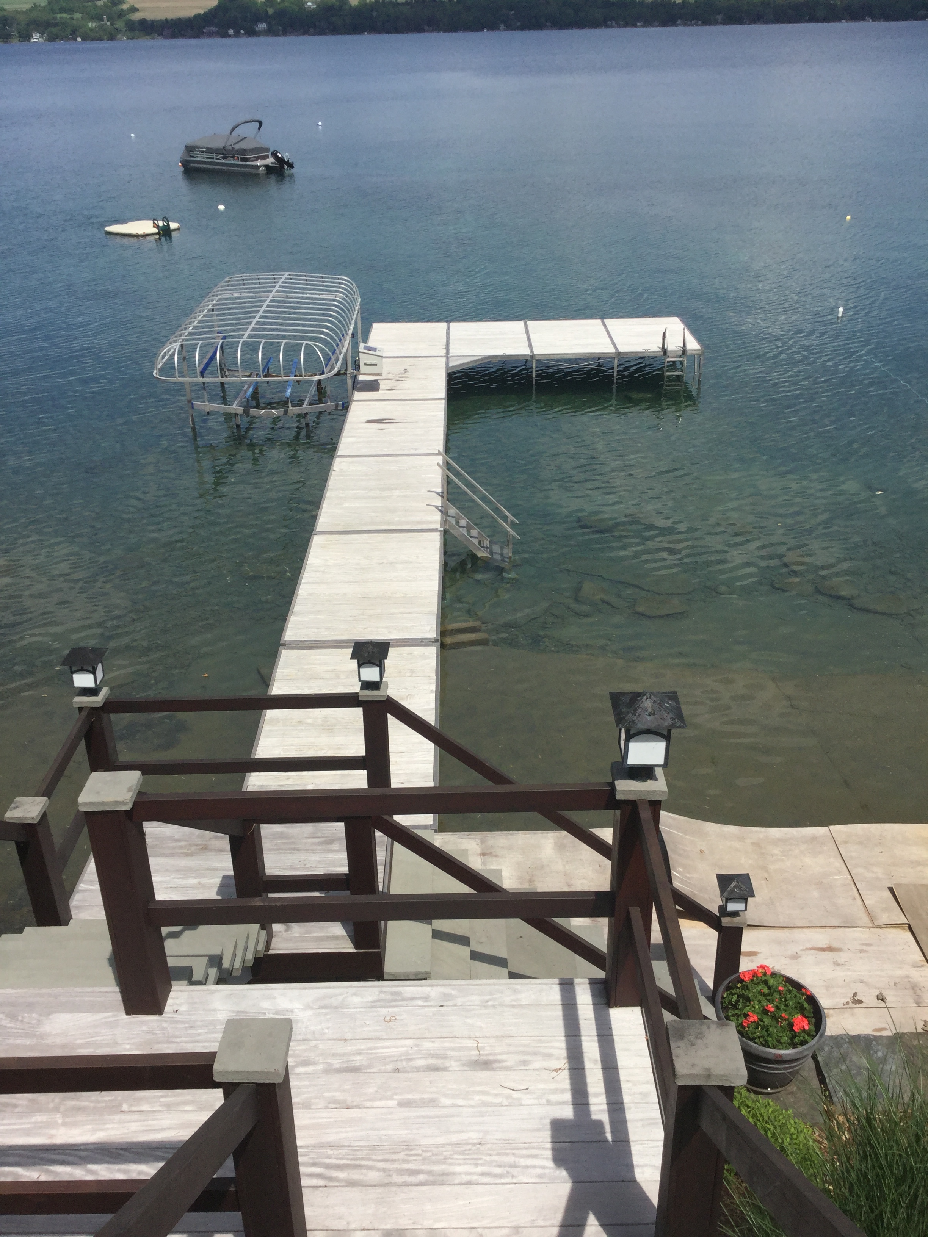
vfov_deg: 58.4
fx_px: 1108
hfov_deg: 45.4
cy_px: 618
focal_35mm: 31
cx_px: 464
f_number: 2.4
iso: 25
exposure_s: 1/2092
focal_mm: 3.3
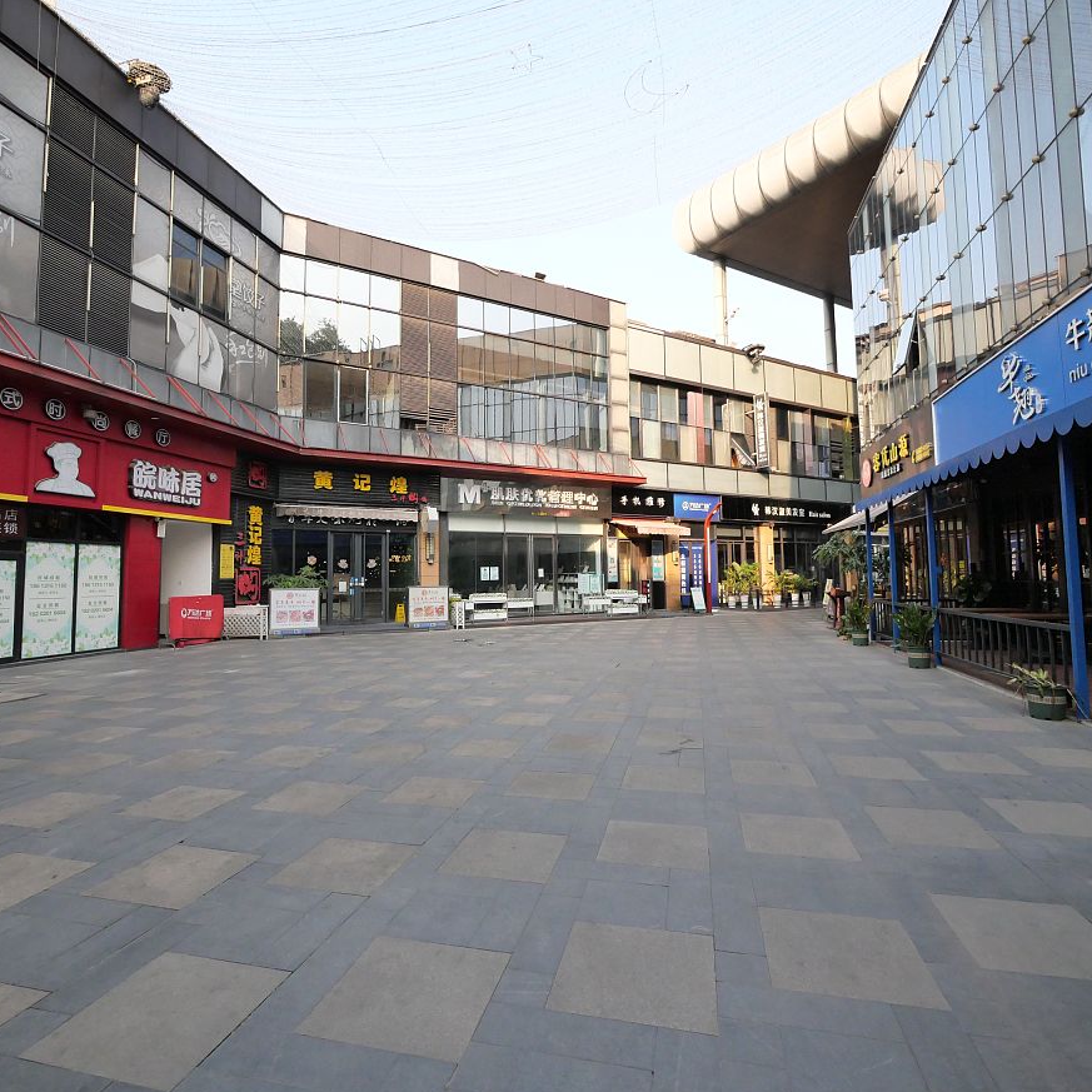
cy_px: 540
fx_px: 607
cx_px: 542
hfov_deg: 84.0
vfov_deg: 84.0
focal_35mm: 17
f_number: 4
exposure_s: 1/2000
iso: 1600
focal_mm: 7
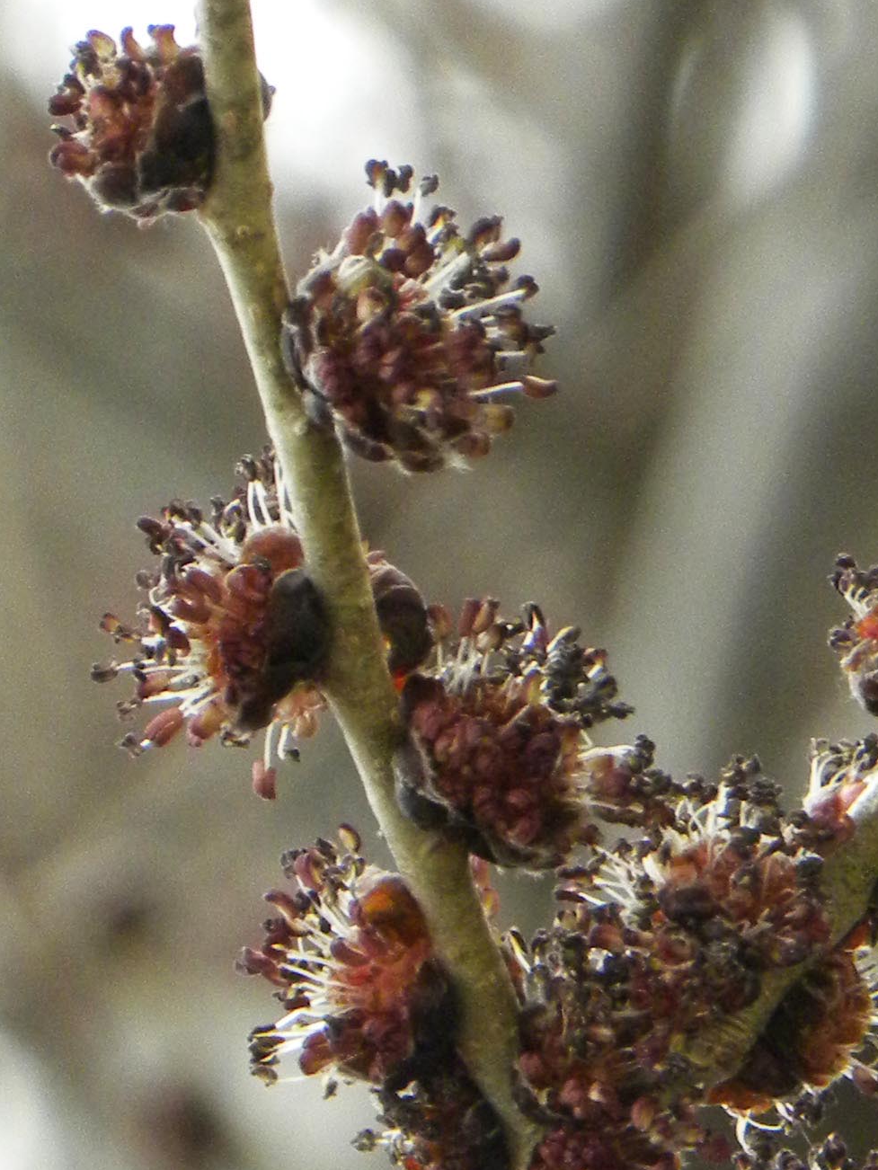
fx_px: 34991
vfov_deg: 1.9
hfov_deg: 1.4
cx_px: 958
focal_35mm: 1035
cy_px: 1087
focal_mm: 59.9
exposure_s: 1/186
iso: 334
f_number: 5
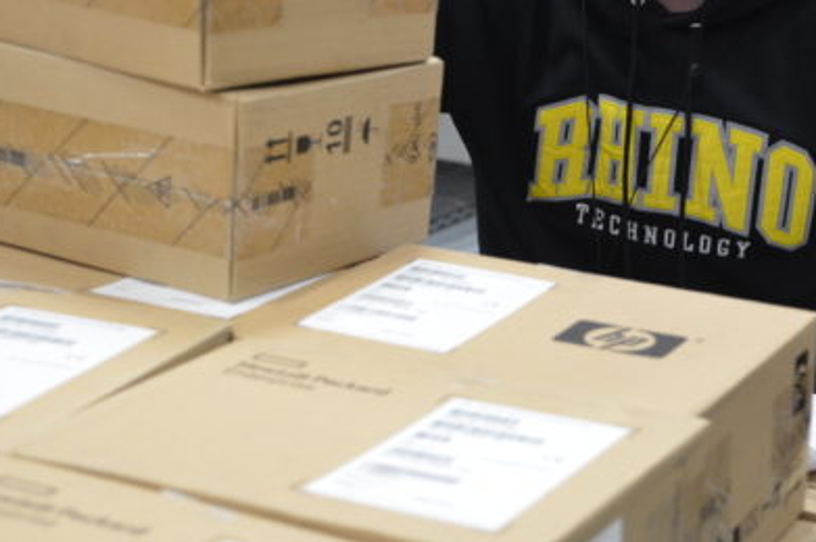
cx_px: 455
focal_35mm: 92
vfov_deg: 14.8
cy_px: 292
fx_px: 2084
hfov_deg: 22.1
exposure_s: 1/30
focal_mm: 50
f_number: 5
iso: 2200
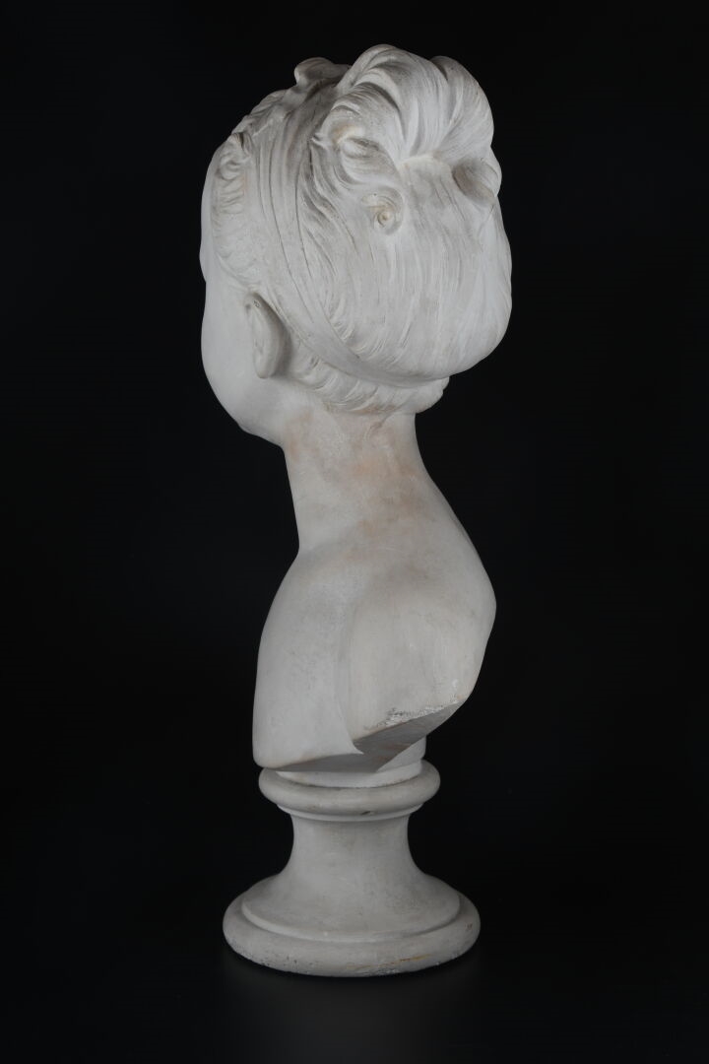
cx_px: 354
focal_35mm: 87
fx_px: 2570
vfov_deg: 23.4
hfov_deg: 15.7
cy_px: 532
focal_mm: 58
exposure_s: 1/250
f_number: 13
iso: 100
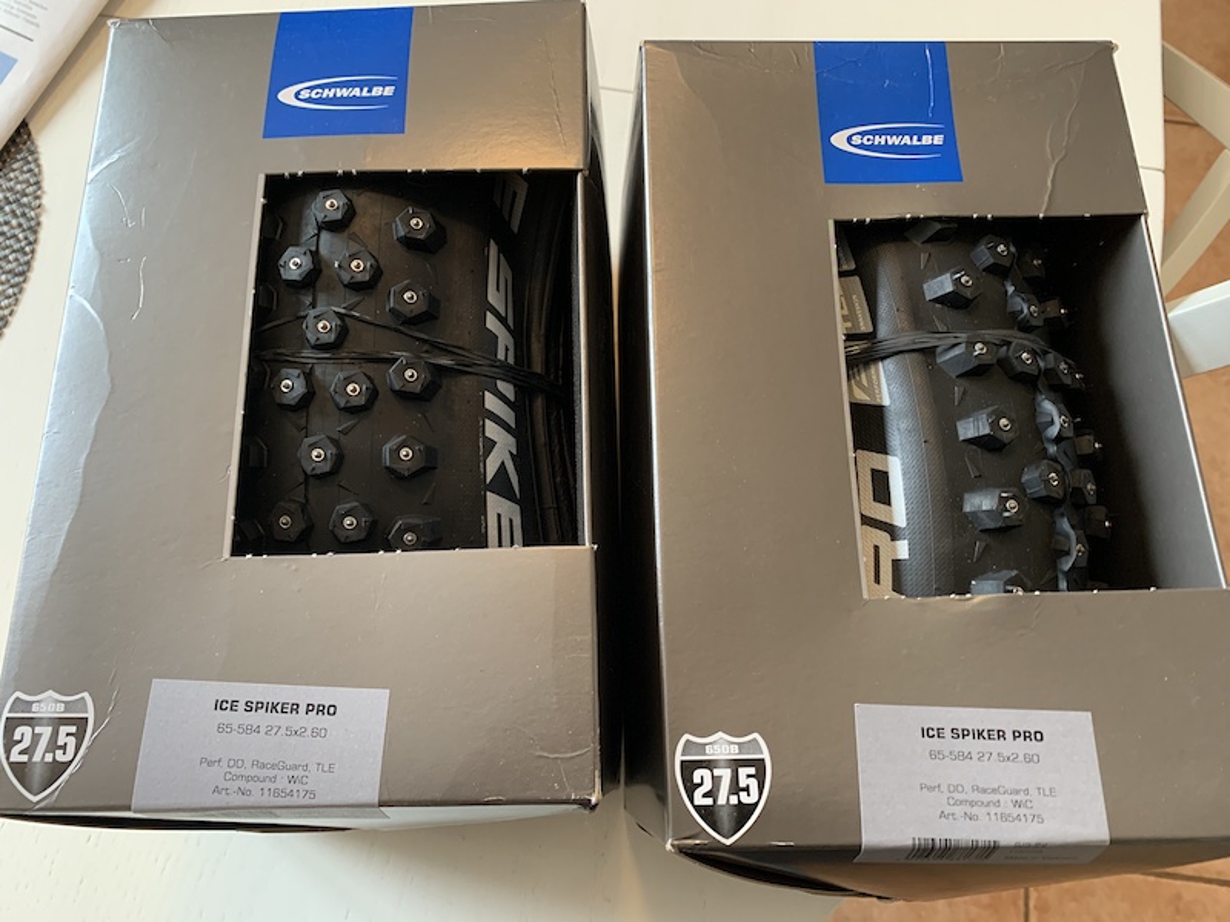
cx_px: 615
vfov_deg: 53.1
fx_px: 924
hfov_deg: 67.3
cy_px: 461
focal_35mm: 26
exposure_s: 1/60
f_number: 1.8
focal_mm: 4.25
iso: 160
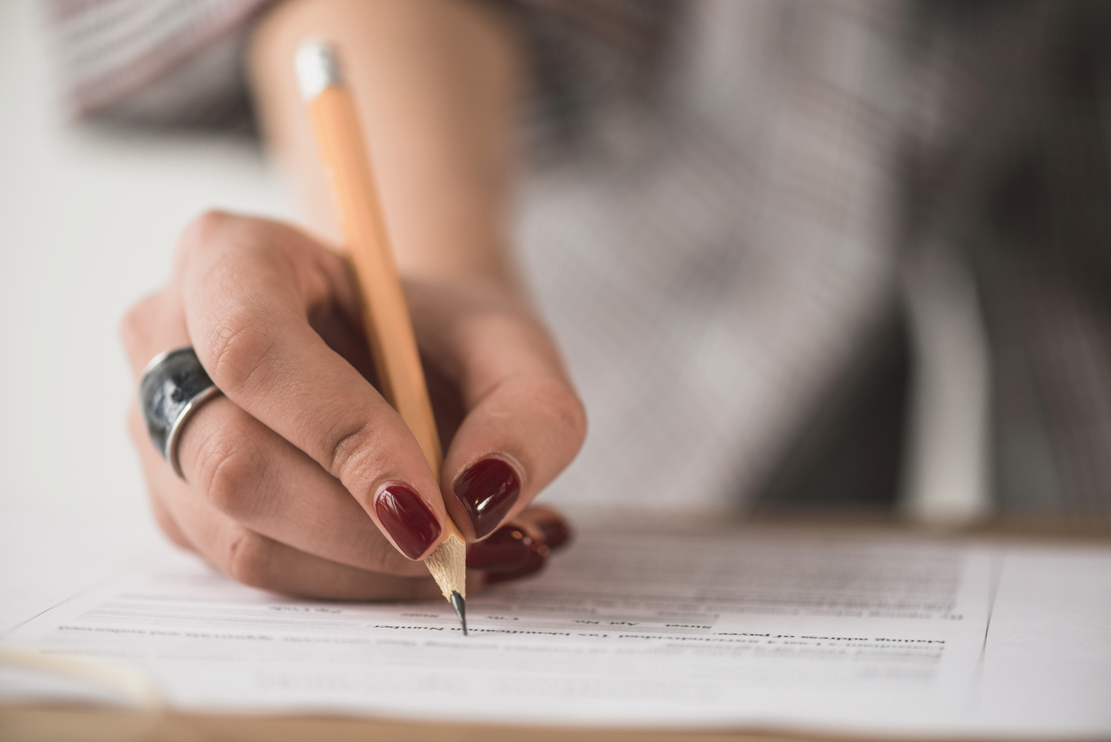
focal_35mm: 105
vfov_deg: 13.1
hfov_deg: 19.5
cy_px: 371
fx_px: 3241
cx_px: 556
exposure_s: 1/125
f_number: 3
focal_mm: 105
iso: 320
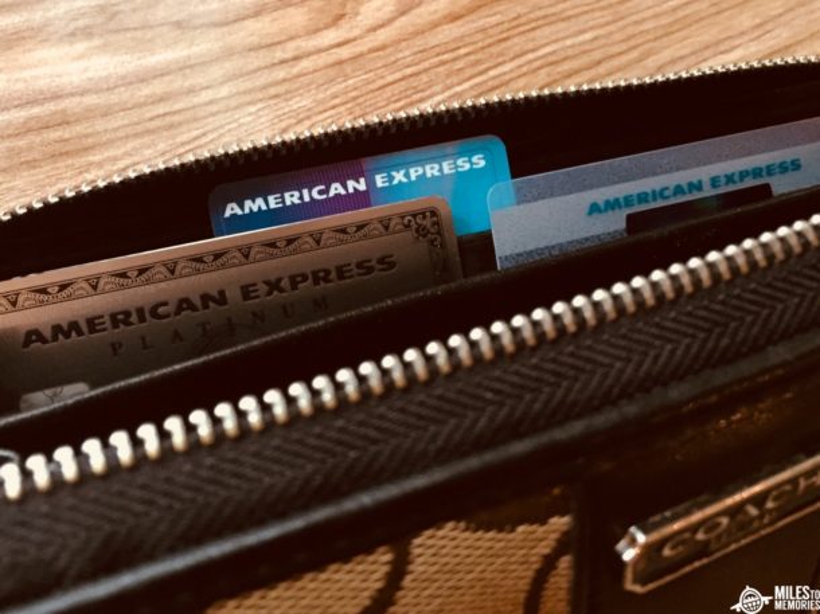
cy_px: 307
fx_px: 687
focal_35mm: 29
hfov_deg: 61.7
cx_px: 410
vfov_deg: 48.2
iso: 500
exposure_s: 1/15
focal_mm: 4.15
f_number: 2.2
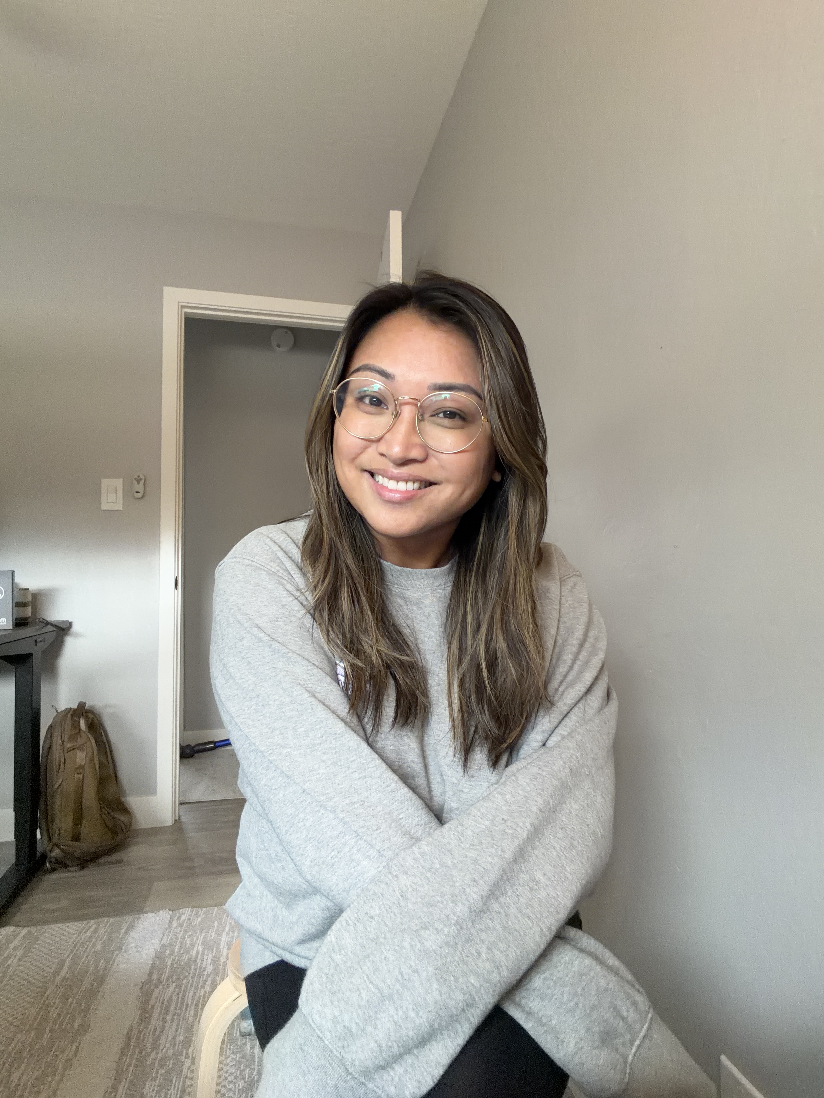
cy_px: 549
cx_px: 412
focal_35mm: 19
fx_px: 603
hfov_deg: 68.7
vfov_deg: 84.7
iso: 320
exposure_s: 1/48
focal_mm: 2.71
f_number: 1.9
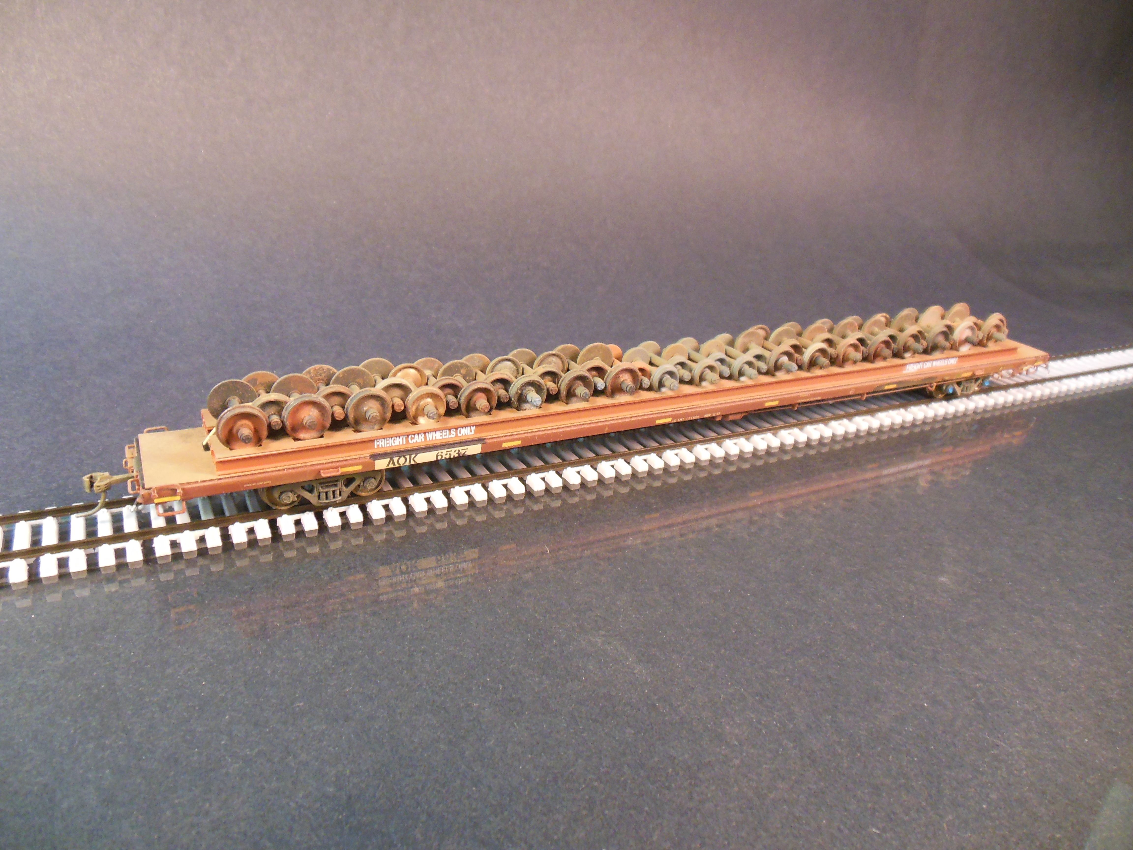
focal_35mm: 25
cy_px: 425
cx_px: 566
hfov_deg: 69.4
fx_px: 818
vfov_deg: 54.9
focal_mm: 4.5
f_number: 3.2
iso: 400
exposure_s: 1/25
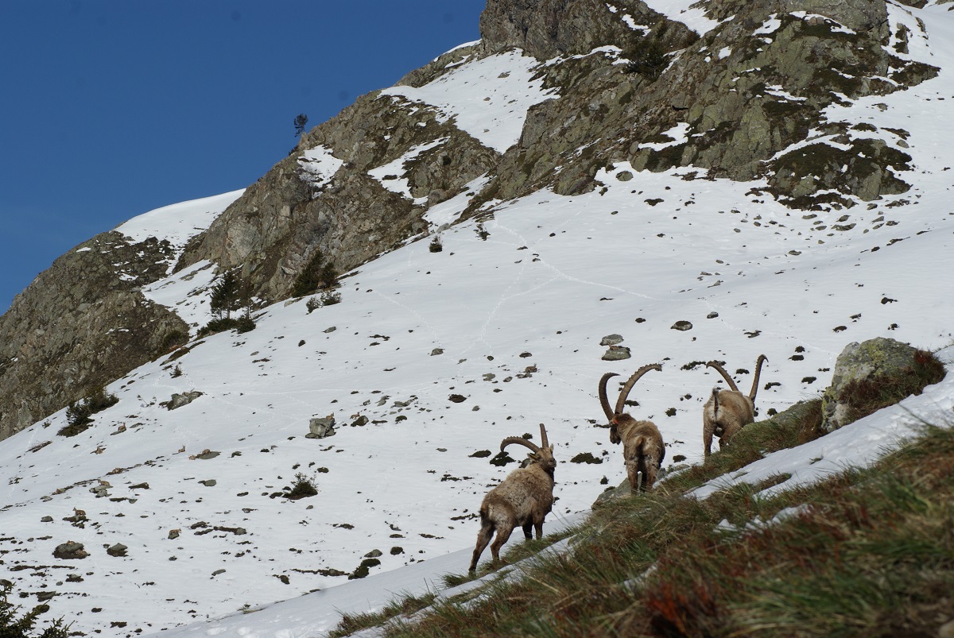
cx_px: 477
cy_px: 319
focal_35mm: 158
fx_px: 4178
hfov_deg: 13.0
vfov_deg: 8.7
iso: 100
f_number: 13
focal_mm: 105
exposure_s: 1/320
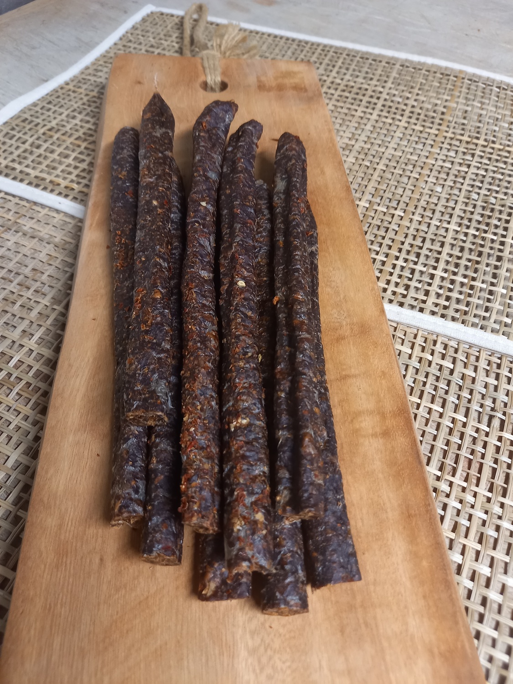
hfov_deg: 54.9
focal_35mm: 25
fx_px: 494
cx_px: 256
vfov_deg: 69.4
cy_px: 342
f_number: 2
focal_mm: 4.6
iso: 320
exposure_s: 1/33.3
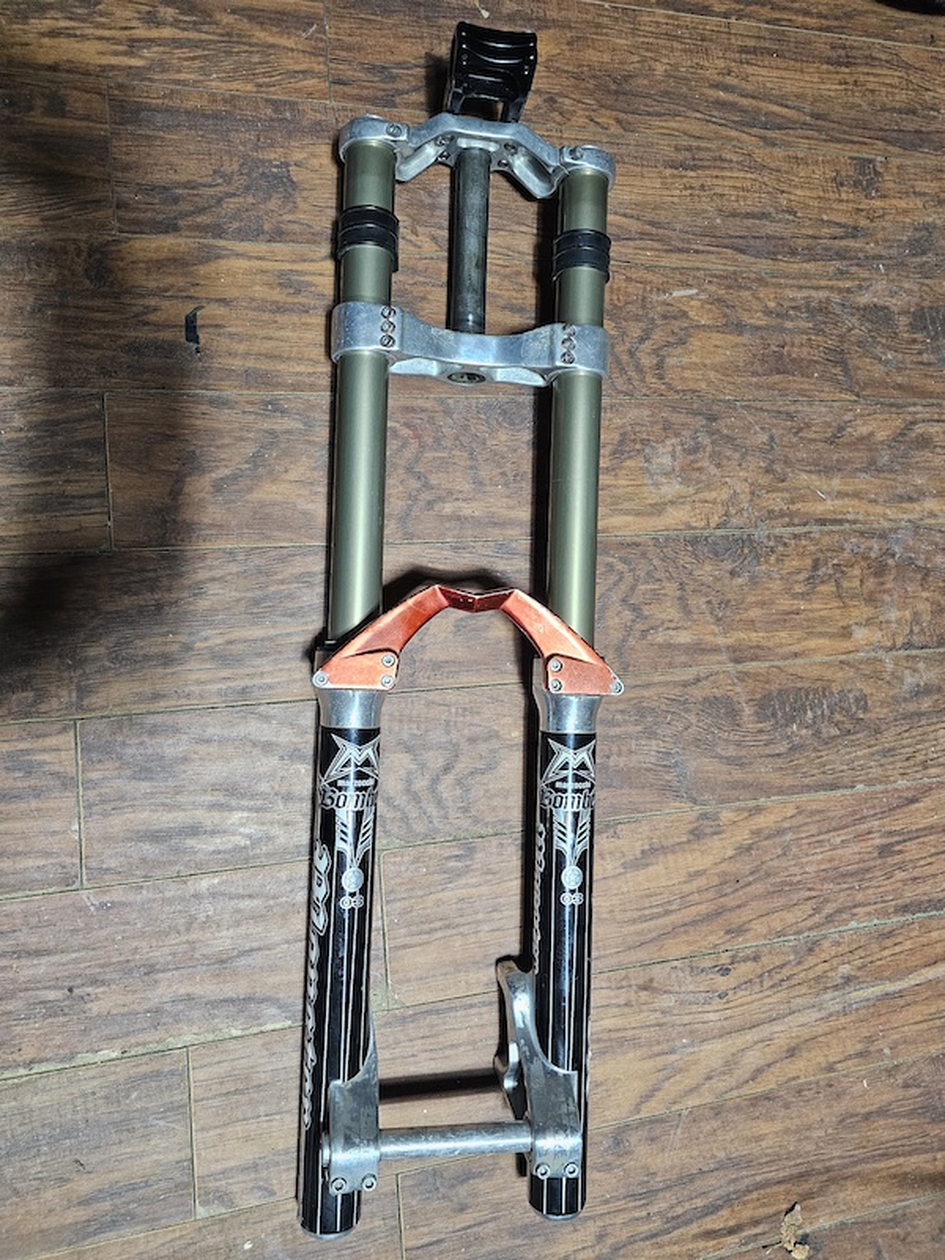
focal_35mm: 23
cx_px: 472
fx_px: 837
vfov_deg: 73.9
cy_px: 630
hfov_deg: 58.9
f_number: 1.7
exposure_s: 1/120
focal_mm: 6.3
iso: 800
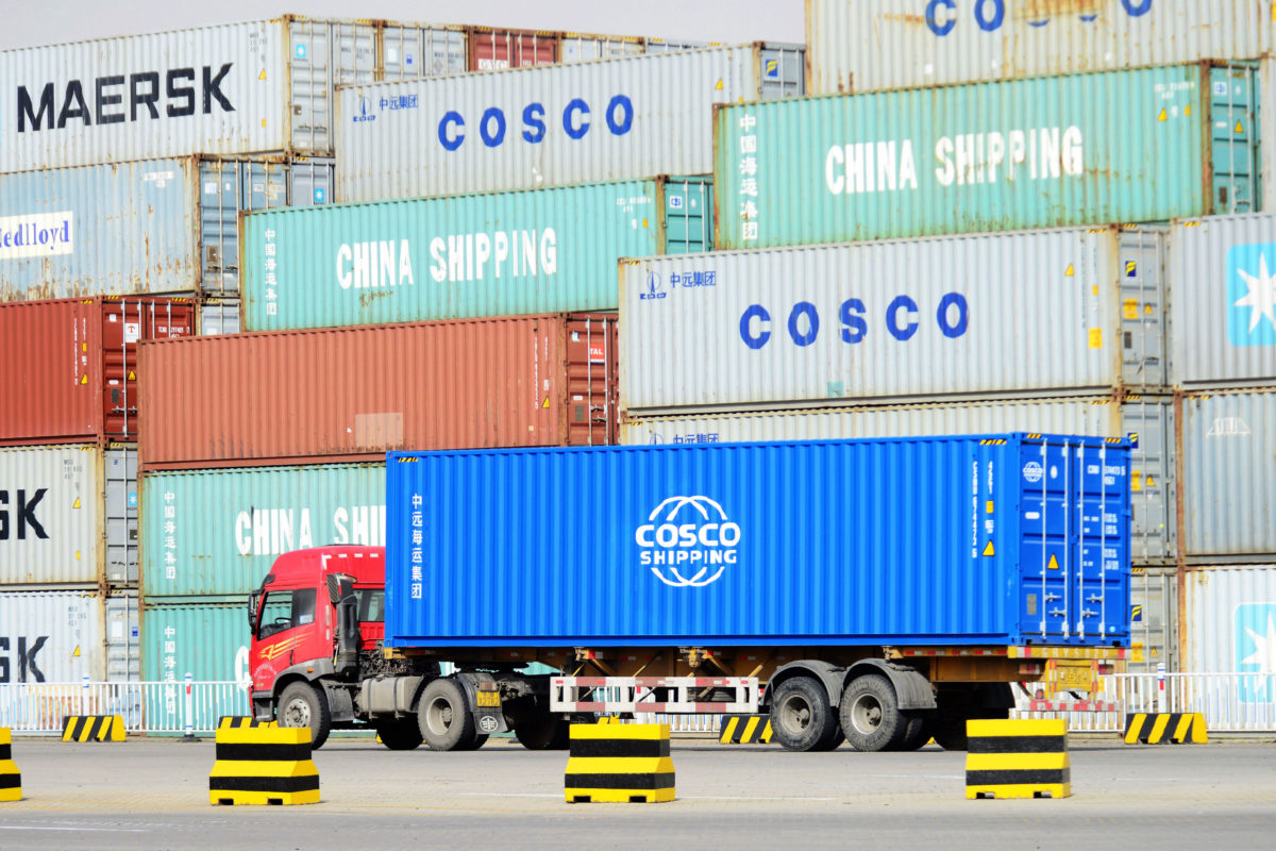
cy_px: 426
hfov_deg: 11.4
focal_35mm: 180
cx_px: 638
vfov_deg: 7.6
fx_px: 6380
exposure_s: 1/1250
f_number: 5
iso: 320
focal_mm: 180
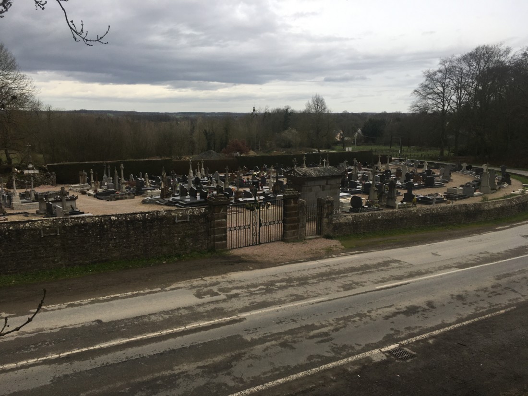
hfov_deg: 61.7
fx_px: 442
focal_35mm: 29
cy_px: 198
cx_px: 264
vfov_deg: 48.2
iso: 25
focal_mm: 4.15
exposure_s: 1/447
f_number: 2.2
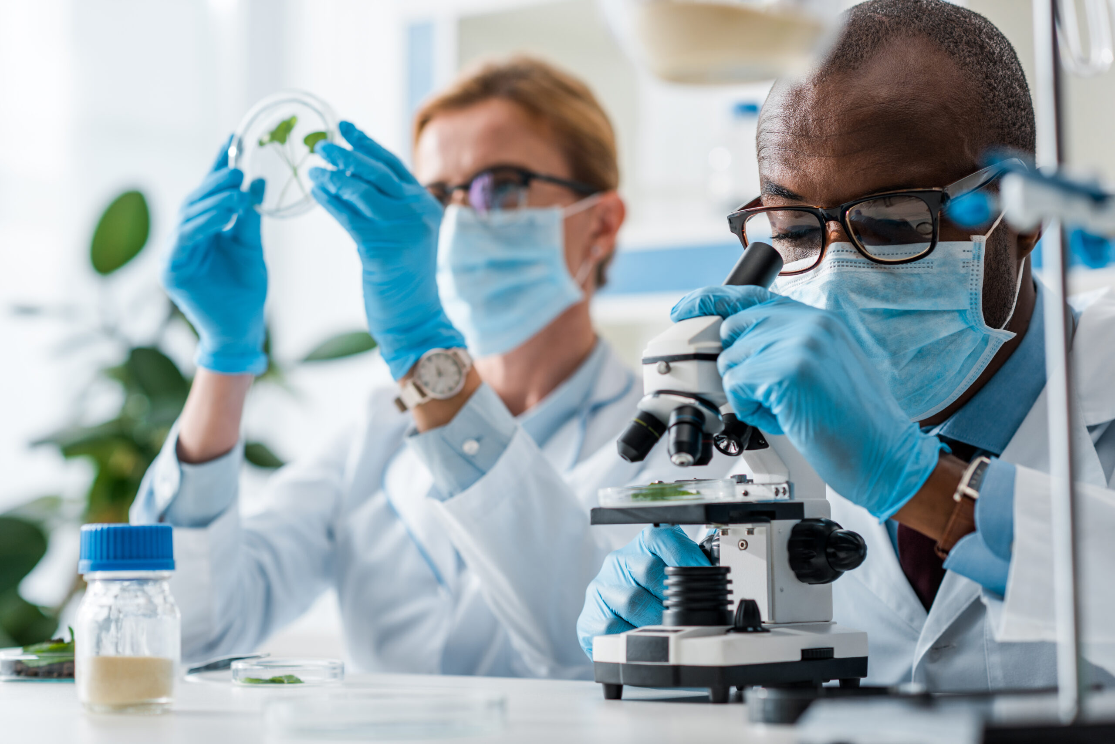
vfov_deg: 16.1
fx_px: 2634
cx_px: 558
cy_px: 372
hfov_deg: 23.9
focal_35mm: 85
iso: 64
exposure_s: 1/200
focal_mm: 85
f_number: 2.8
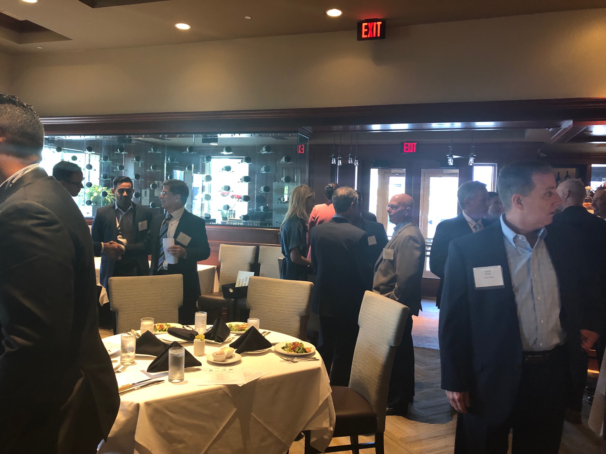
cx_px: 303
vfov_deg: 49.7
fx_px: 490
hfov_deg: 63.4
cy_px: 227
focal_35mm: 28
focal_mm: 3.99
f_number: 1.8
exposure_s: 1/15
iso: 80
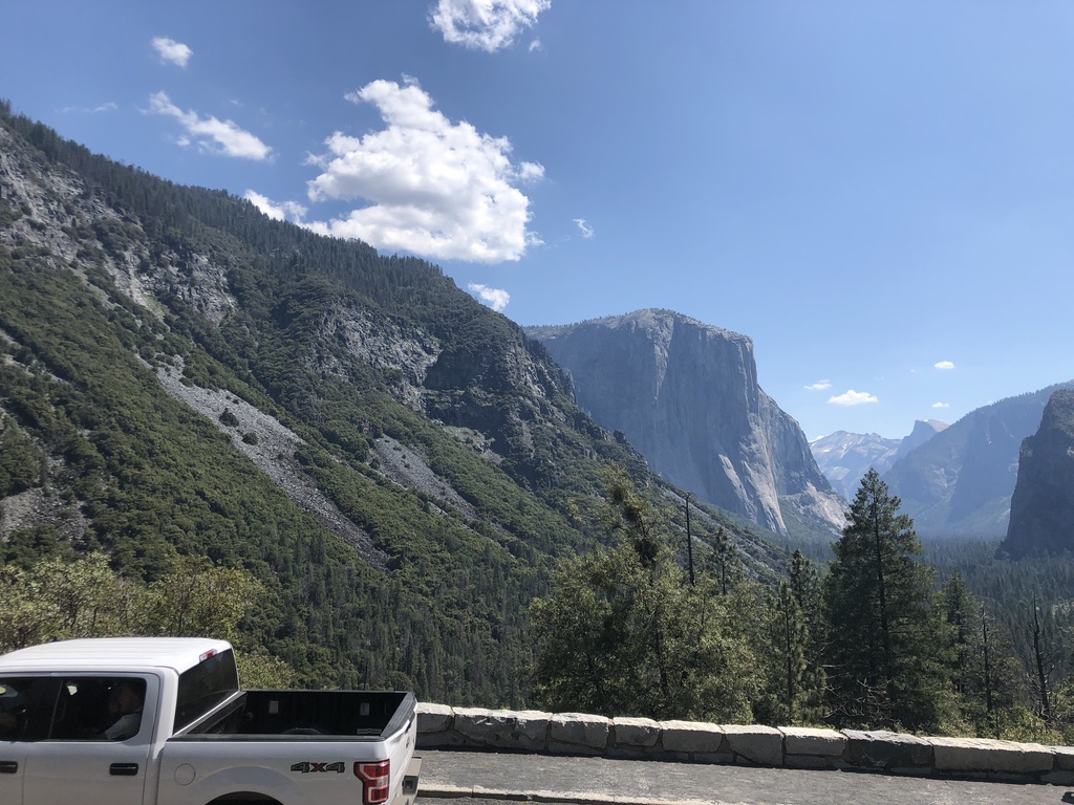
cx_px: 537
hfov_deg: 63.4
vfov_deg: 49.7
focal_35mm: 28
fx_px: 869
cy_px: 402
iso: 20
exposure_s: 1/2525
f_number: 1.8
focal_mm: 4
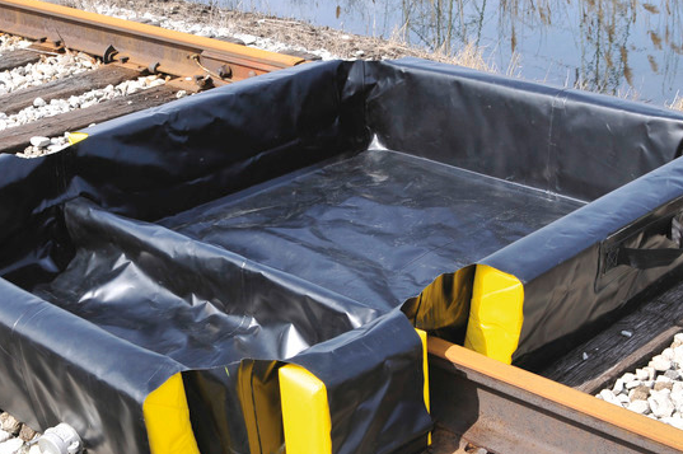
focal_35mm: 67
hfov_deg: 29.9
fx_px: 1270
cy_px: 243
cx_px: 235
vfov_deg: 20.3
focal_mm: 24
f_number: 8
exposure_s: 1/200
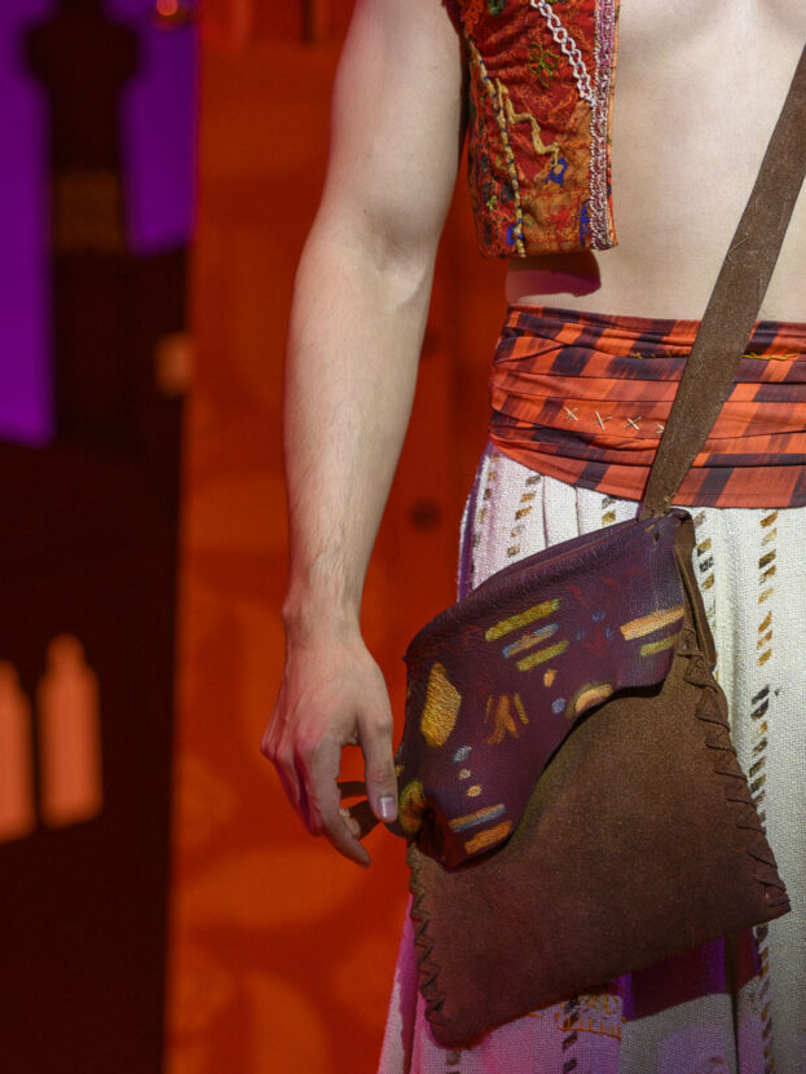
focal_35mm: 391
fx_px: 12142
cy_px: 277
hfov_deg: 3.8
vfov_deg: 5.1
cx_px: 759
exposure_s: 1/500
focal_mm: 165
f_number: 4.5
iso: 3200
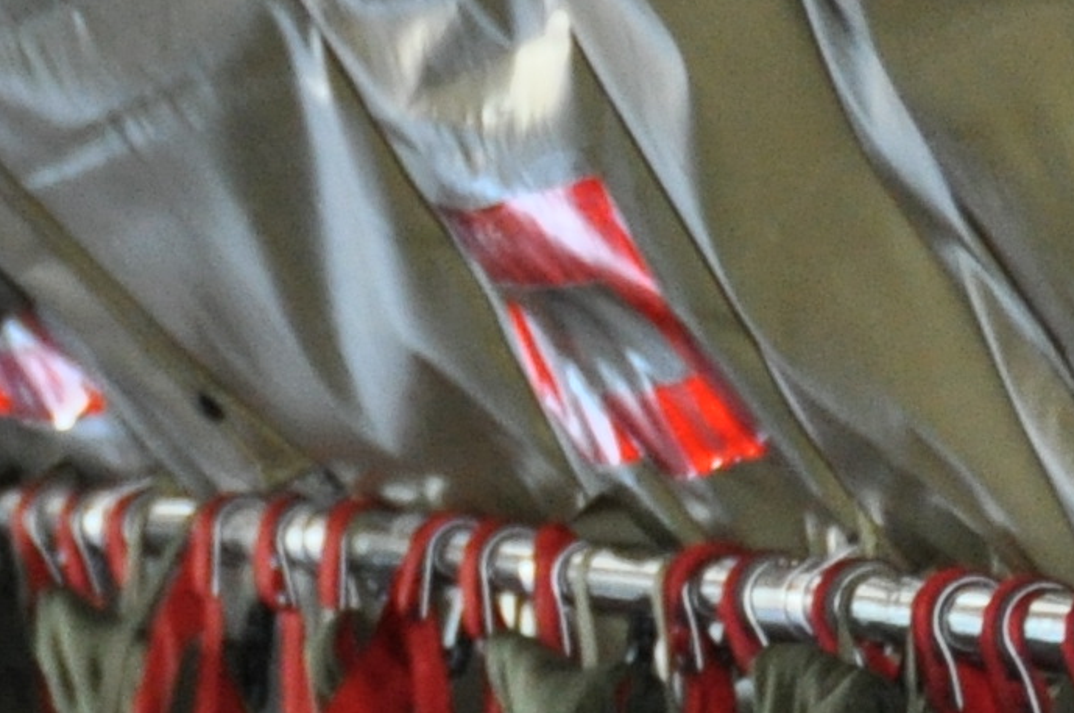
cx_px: -53
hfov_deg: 3.4
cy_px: 1707
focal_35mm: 607
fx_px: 18083
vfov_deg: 2.2
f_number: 5
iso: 800
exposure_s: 1/60
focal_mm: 65
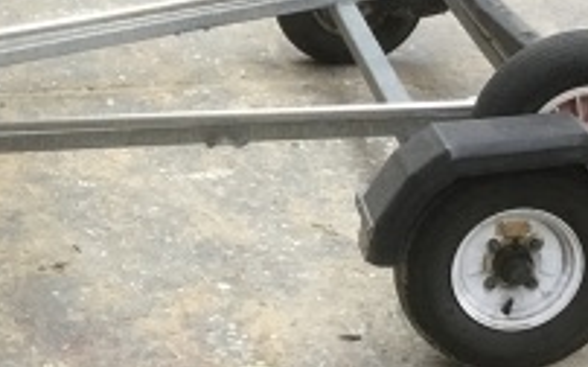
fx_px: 1746
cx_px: 58
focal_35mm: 109
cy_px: 262
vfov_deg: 12.0
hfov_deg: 18.8
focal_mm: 3.3
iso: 160
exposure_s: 1/33
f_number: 2.4
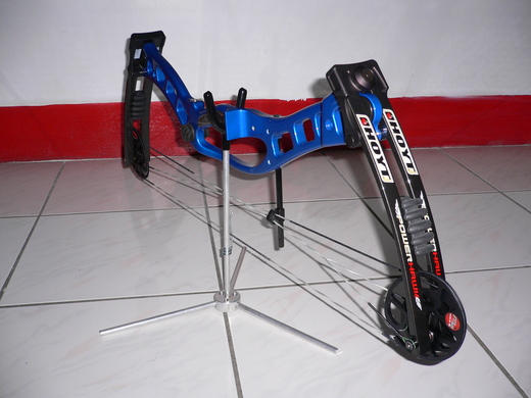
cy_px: 199
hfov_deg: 52.6
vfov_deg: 40.7
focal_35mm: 35
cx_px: 266
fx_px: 537
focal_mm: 5.8
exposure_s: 1/60
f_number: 2.8
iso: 100
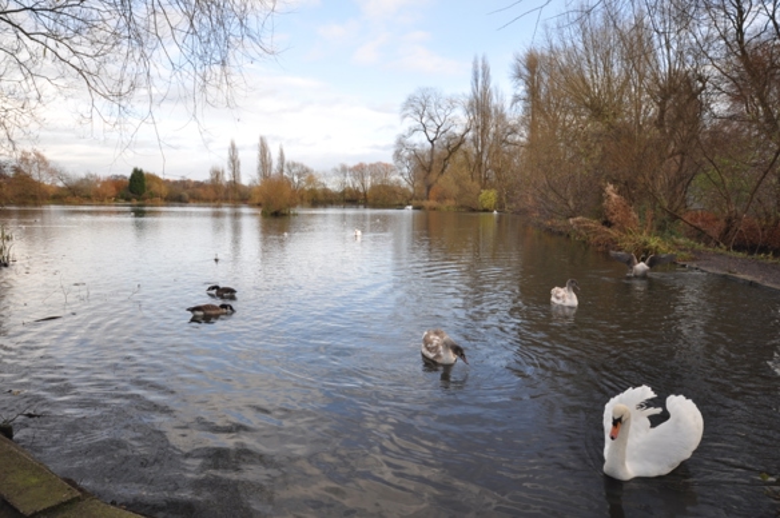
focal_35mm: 24
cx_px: 390
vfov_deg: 53.0
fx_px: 519
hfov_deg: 73.8
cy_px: 259
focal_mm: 16
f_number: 6.3
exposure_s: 1/160
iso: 200
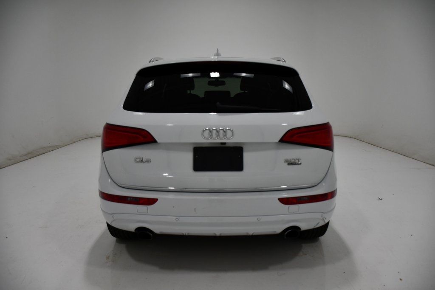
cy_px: 145
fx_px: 326
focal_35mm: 27
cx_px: 218
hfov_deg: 67.4
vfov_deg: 47.9
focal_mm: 18
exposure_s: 1/250
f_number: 3.5
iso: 400
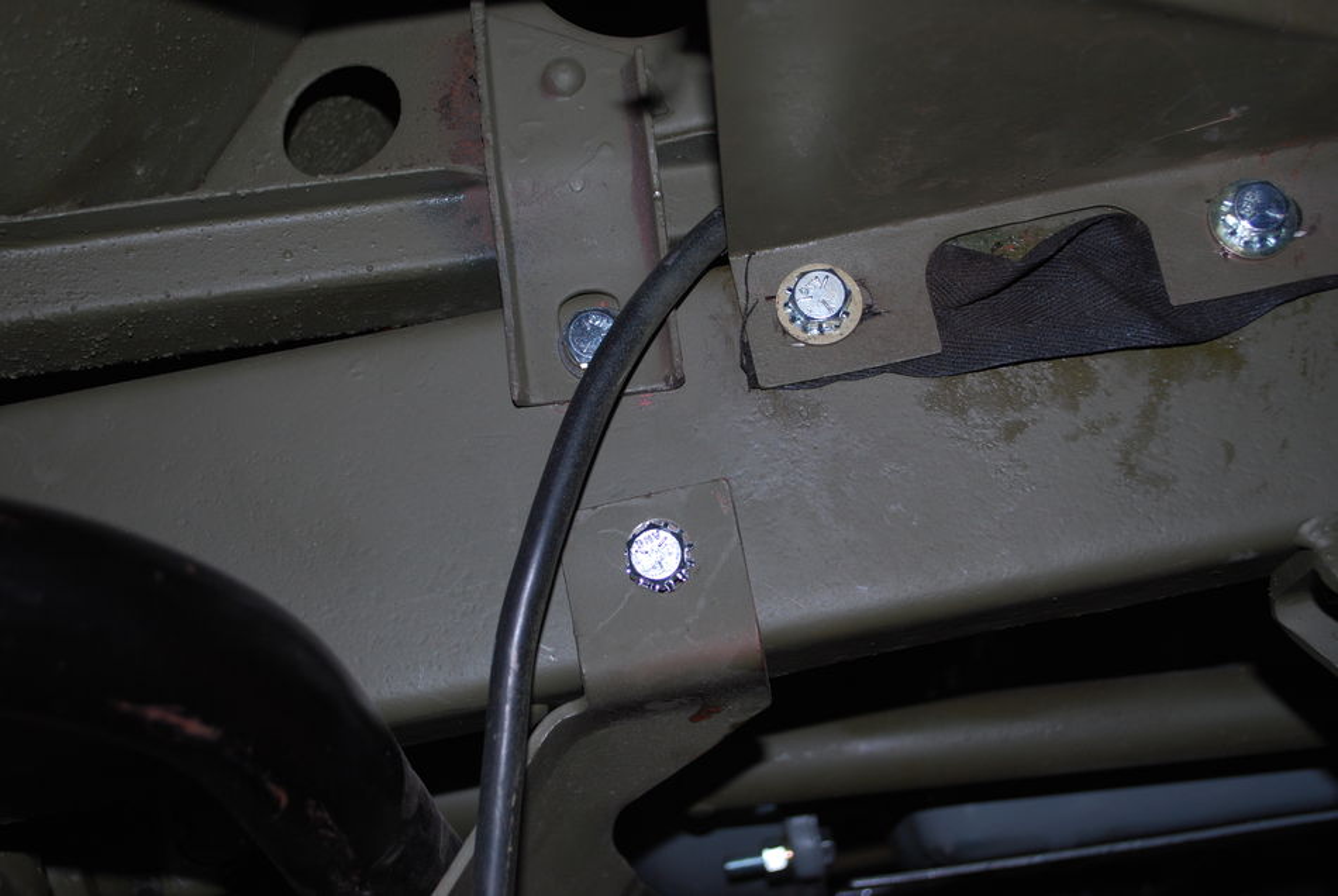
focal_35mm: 48
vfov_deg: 28.2
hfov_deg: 41.1
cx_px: 669
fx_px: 1786
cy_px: 448
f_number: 5
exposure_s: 1/60
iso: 200
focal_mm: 32
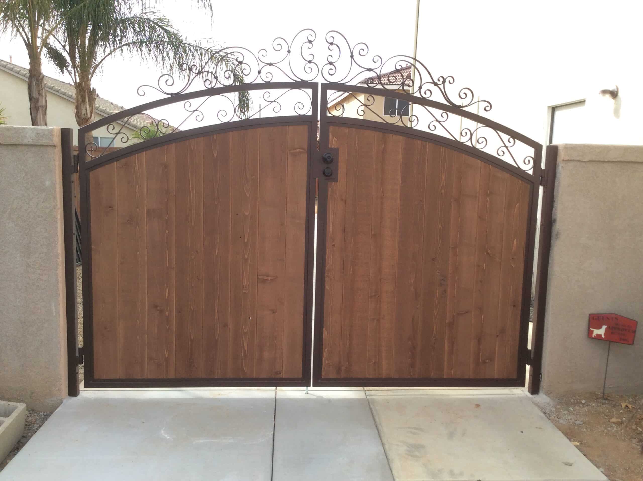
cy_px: 240
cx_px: 322
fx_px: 594
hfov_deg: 56.9
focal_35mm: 32
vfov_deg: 44.1
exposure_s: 1/510
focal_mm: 3.3
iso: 32
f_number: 2.4
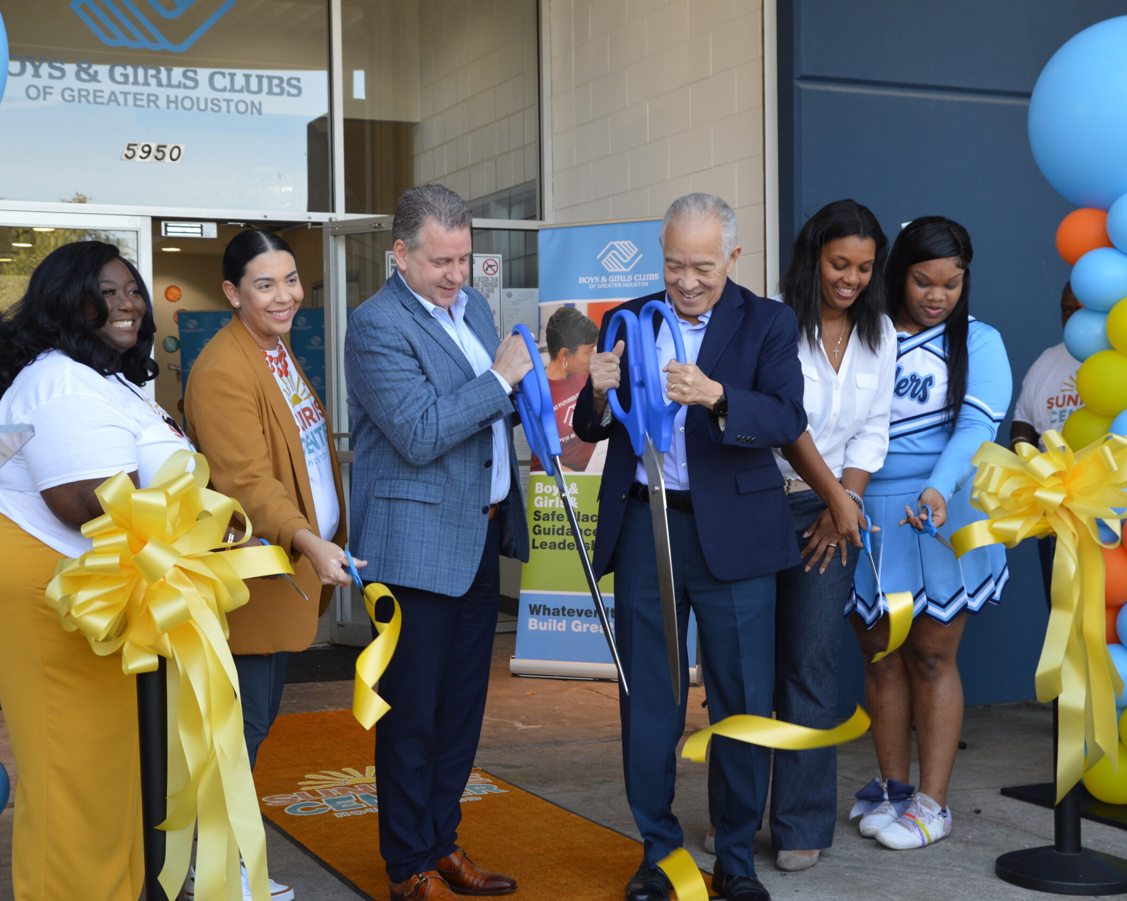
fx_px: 1653
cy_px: 448
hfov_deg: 37.6
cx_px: 547
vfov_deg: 30.5
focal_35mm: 50
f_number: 5.6
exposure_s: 1/125
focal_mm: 29
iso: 280
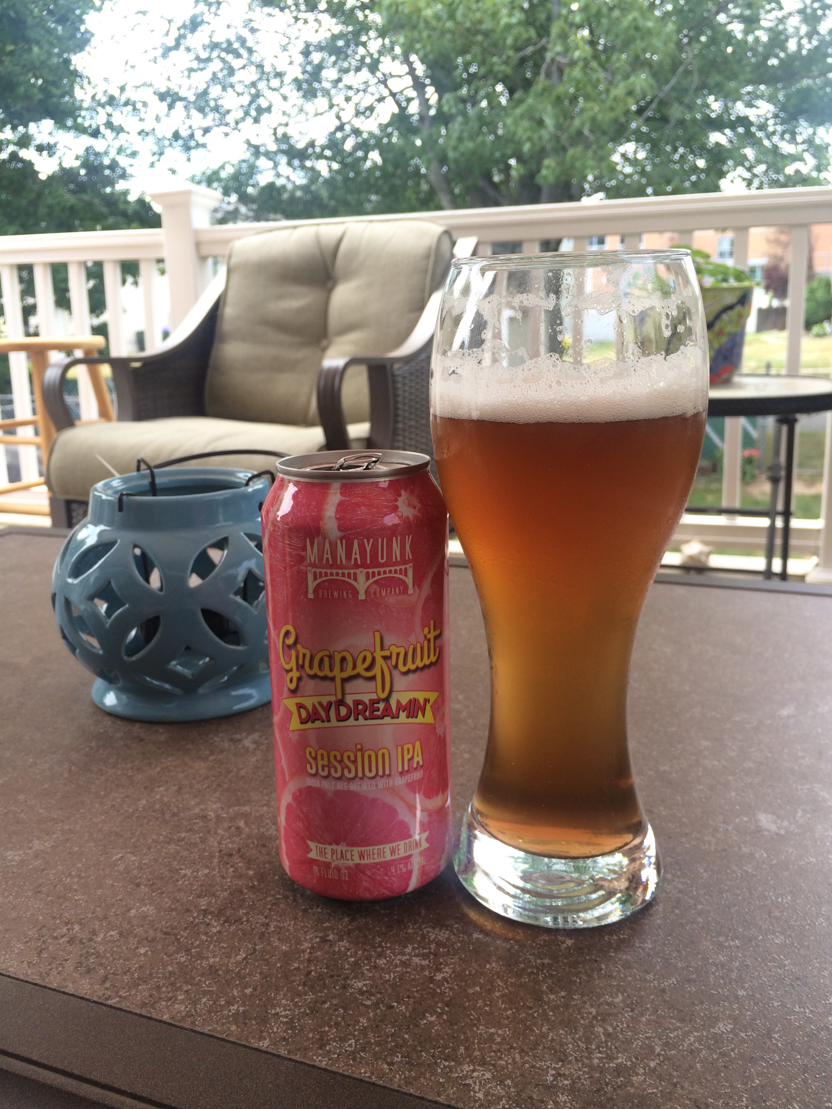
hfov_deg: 48.2
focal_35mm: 29
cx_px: 416
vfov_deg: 61.7
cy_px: 554
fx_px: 929
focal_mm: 4.15
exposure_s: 1/224
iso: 32
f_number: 2.2
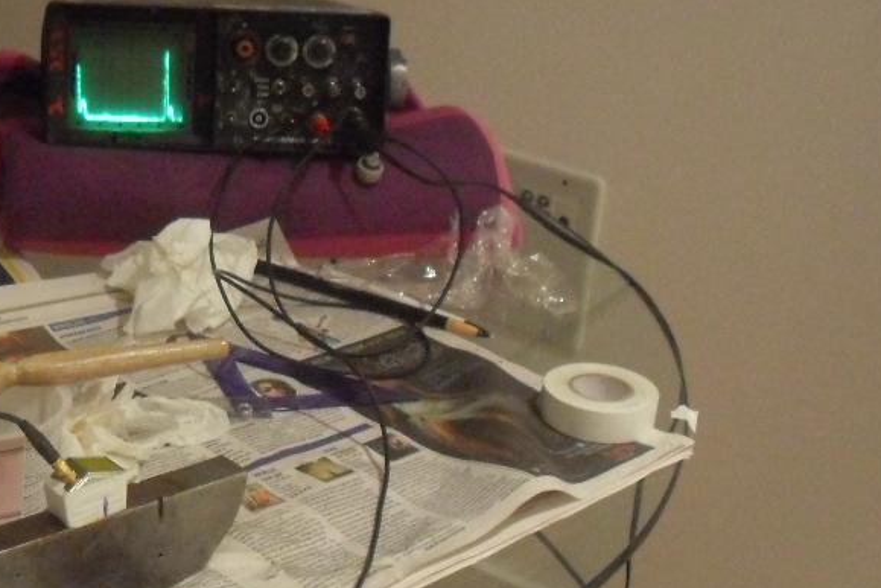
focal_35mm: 68
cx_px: 221
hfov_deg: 29.2
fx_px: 1664
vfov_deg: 20.0
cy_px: 363
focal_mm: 6.3
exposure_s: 1/10
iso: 480
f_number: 2.8
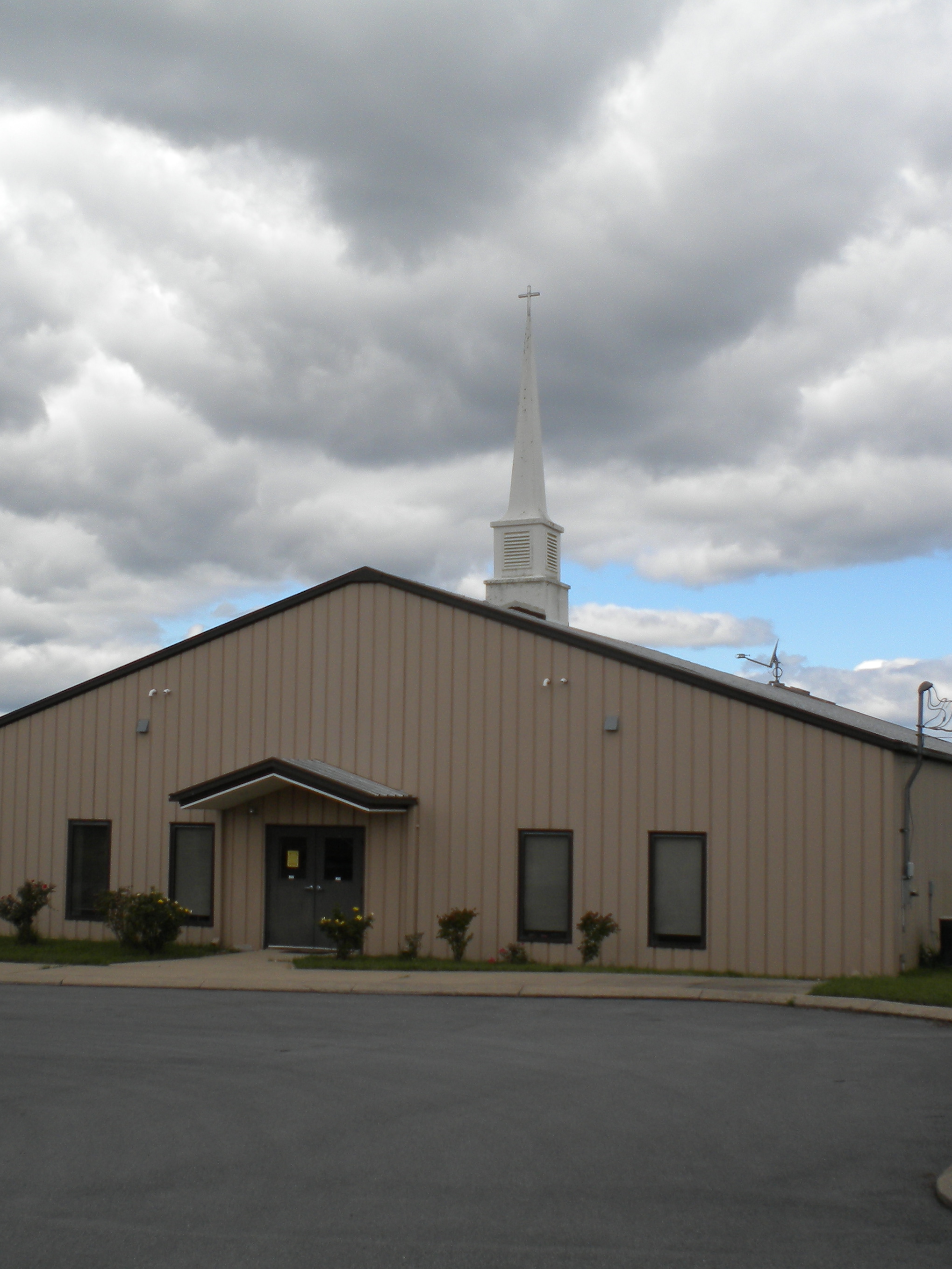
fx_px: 1724
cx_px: 448
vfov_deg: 40.4
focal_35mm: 47
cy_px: 633
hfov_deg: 30.9
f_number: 4.6
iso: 80
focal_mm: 6.3
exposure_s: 1/626
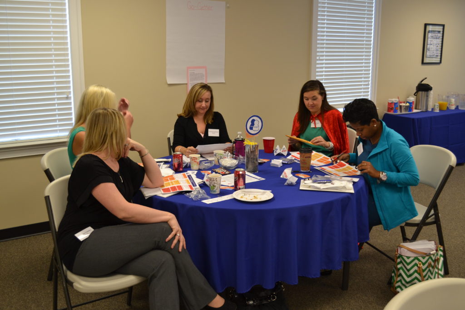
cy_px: 155
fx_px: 465
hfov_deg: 53.1
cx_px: 232
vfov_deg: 36.9
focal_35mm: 36
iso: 500
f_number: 4
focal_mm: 24
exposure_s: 1/60
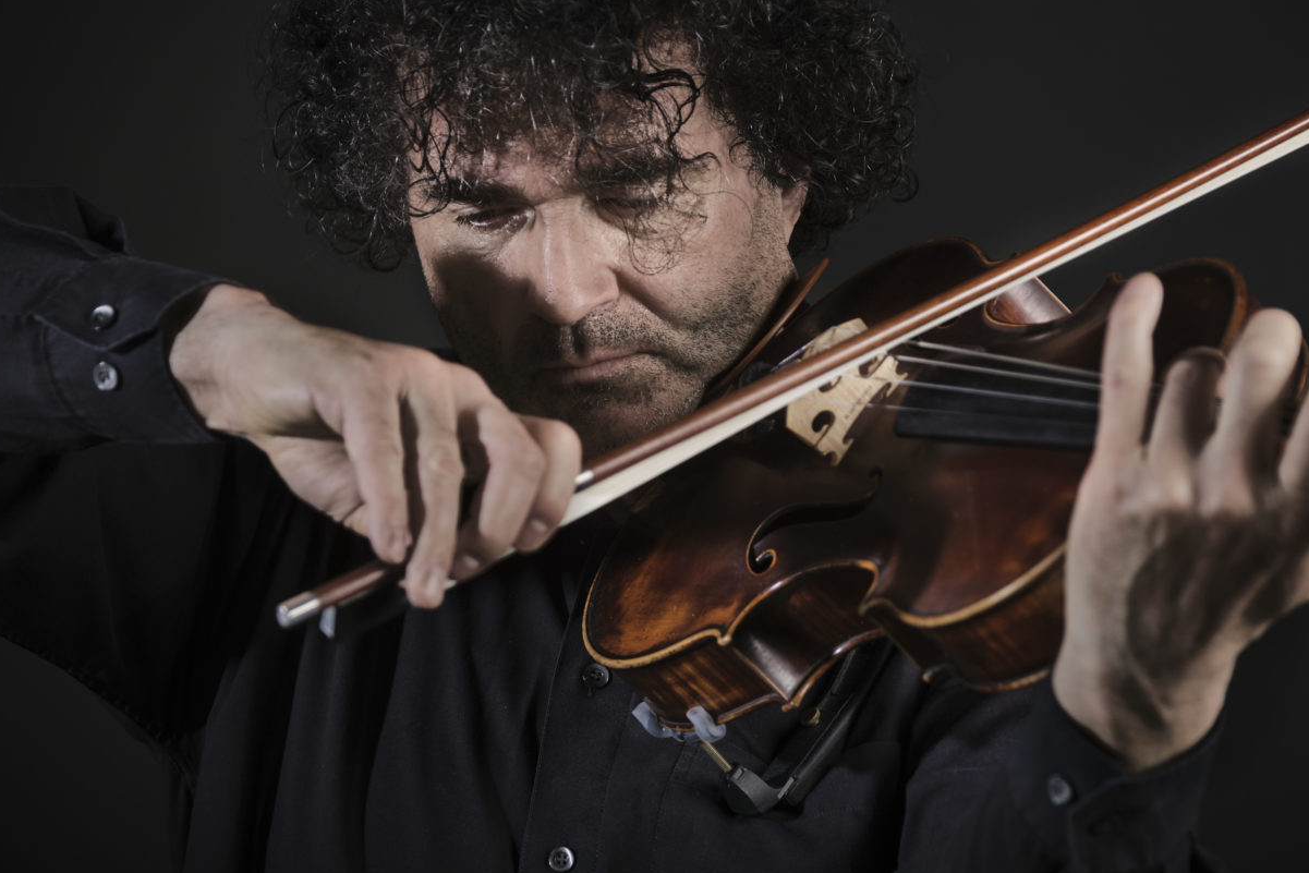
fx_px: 6836
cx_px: 823
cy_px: 398
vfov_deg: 7.3
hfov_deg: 10.9
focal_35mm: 188
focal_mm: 98.2
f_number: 3.2
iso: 160
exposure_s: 1/250
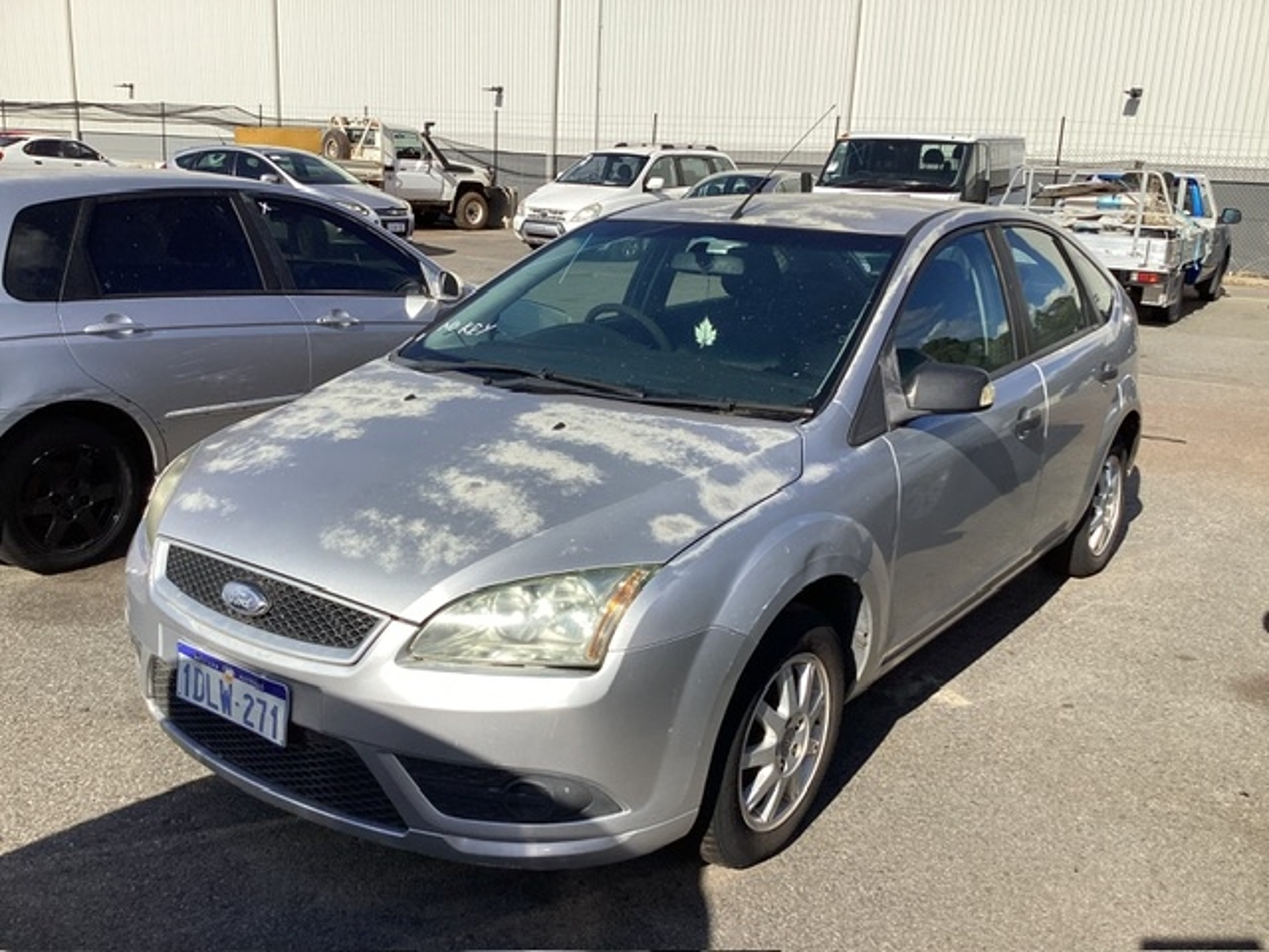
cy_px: 476
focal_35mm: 31
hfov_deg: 58.4
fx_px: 1136
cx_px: 634
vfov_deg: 45.4
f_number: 2.4
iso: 25
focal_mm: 3.3
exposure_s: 1/1942
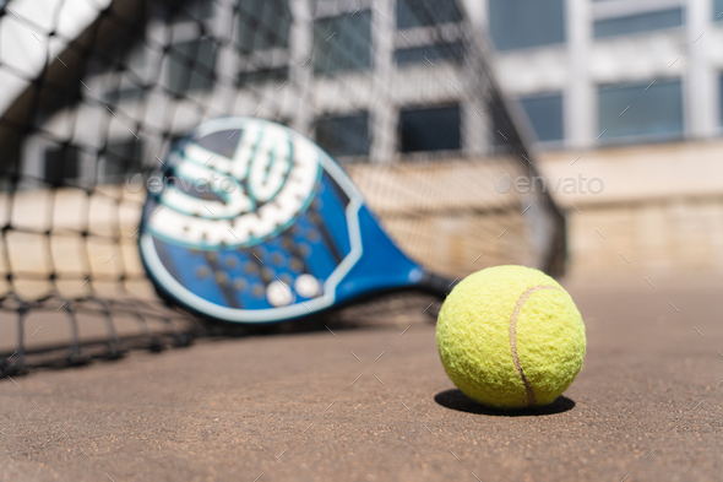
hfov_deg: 61.9
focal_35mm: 30
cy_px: 241
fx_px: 602
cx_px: 362
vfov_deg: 43.6
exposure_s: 1/1250
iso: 100
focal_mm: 30
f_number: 4
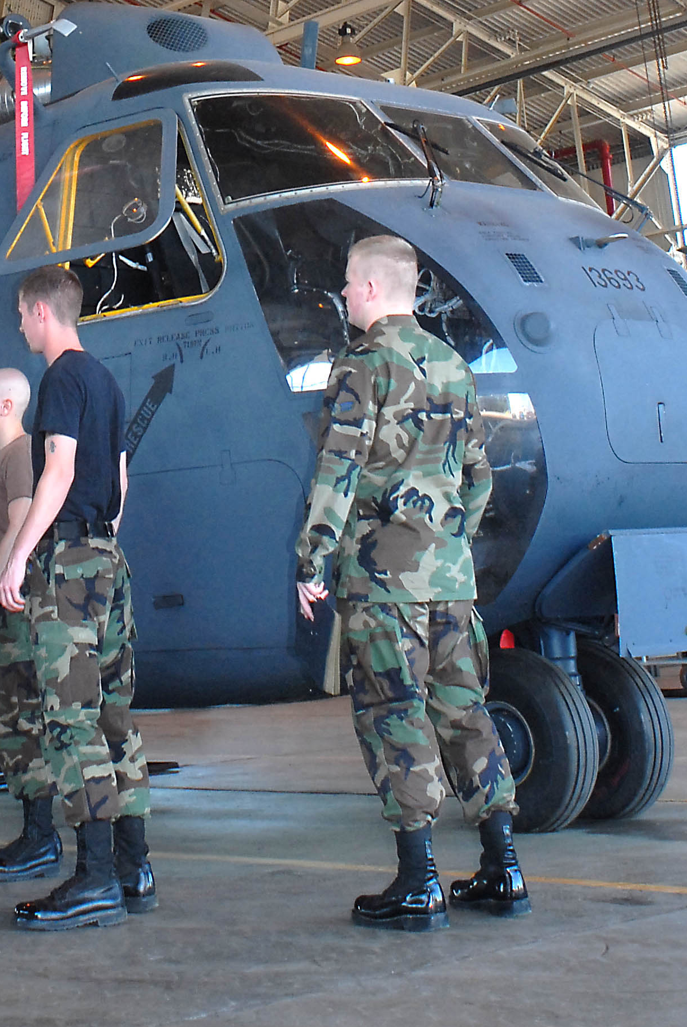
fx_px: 1827
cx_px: 67
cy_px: -34
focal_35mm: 64
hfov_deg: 20.8
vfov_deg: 29.1
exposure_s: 1/50
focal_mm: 20
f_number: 8
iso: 400
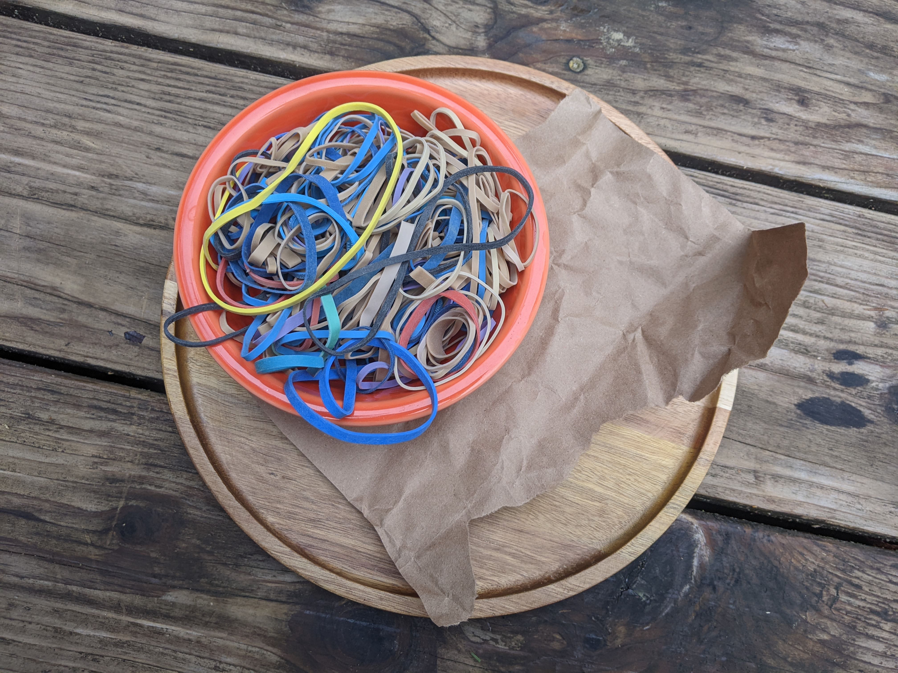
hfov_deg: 65.3
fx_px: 700
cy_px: 336
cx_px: 449
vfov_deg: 51.4
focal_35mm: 27
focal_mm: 4.44
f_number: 1.8
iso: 60
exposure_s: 1/120
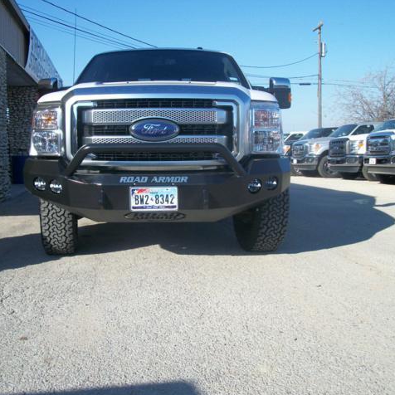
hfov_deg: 43.8
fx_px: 491
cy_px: 198
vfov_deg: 43.9
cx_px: 171
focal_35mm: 38
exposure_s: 1/125
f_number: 8.8
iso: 80
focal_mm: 5.7
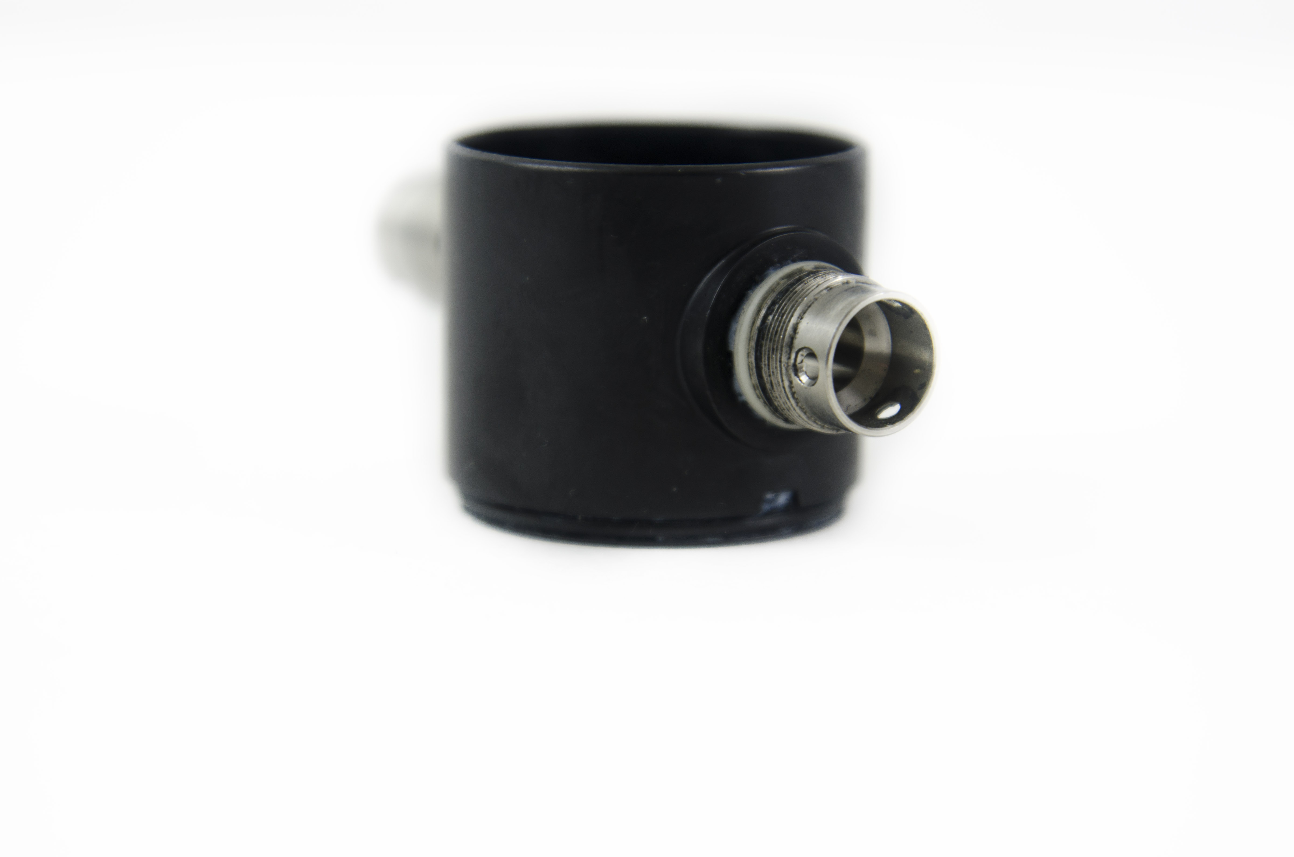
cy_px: 428
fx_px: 4573
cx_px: 647
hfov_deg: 16.1
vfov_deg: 10.7
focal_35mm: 128
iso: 100
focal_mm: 85
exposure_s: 1/20
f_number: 4.5
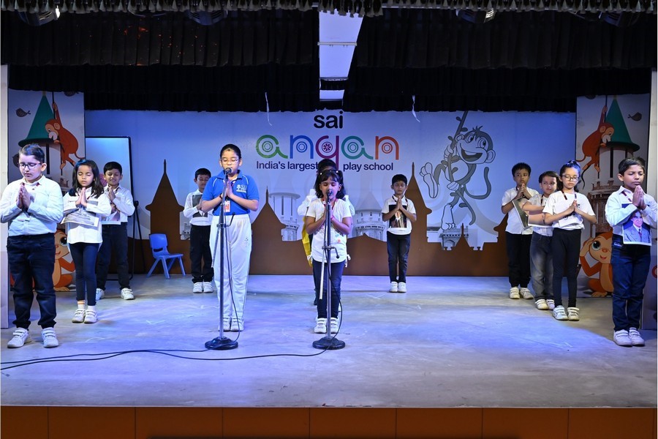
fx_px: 676
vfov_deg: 35.9
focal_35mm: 37
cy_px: 220
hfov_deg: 51.9
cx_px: 329
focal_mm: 37
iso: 800
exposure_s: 1/160
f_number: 6.3
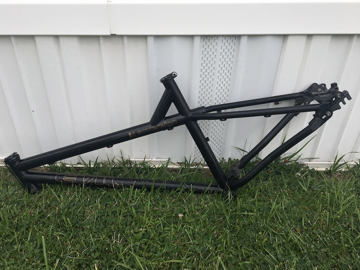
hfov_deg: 61.7
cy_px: 135
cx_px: 180
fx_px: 302
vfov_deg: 48.2
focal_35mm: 29
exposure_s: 1/668
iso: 25
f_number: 2.2
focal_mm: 4.15
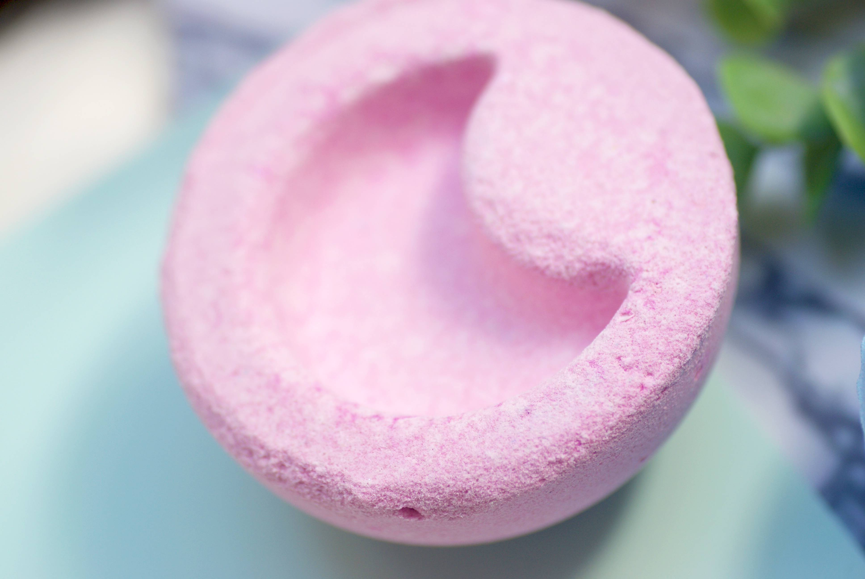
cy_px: 290
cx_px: 432
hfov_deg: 15.2
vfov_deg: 10.2
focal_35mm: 135
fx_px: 3248
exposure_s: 1/160
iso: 125
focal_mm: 90
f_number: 2.8
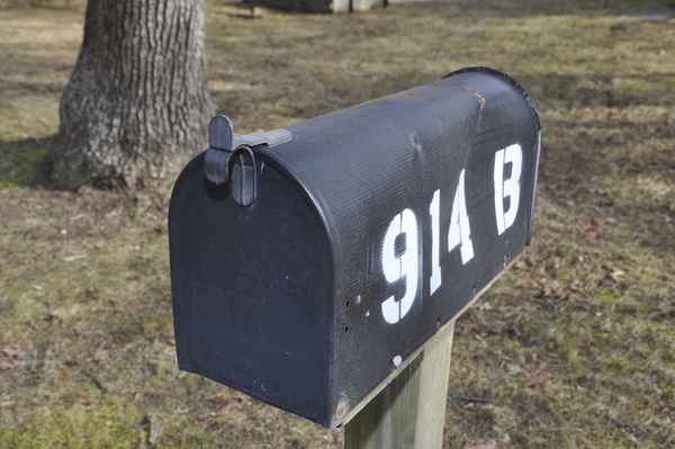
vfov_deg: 34.2
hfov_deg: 49.6
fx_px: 731
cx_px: 338
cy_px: 224
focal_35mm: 39
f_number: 8
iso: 200
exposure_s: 1/200
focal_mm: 26
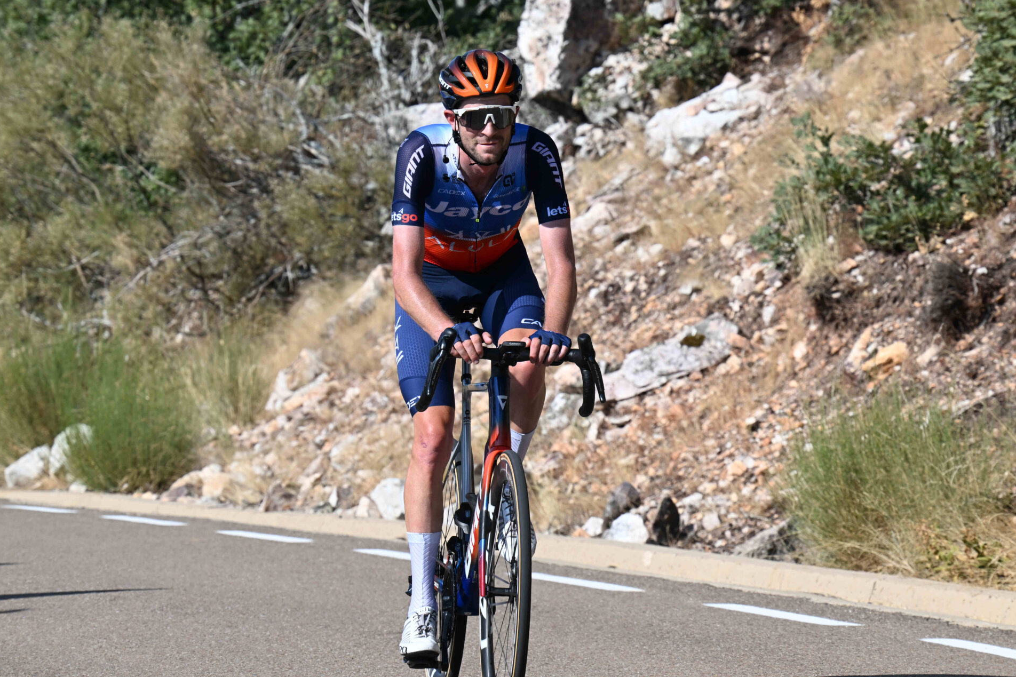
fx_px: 5615
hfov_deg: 10.3
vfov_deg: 6.9
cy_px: 361
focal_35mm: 199
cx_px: 498
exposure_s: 1/800
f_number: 10
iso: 400
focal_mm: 185
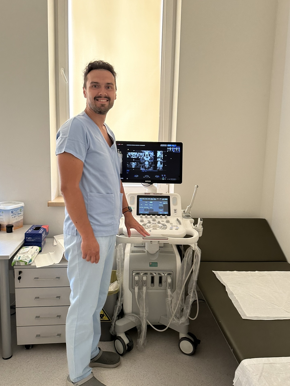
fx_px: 290
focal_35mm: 26
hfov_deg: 53.1
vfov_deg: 67.3
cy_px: 184
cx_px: 148
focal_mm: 6.86
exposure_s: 1/60
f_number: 1.78
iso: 250
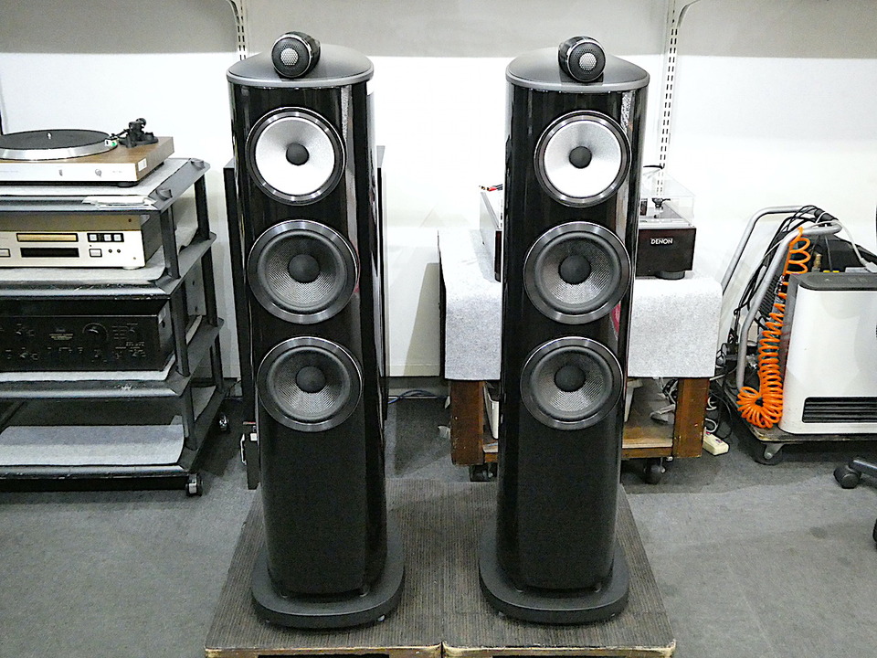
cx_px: 438
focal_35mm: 35
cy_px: 329
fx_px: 887
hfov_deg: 52.6
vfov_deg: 40.7
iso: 1600
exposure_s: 1/50
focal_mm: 6.3
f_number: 3.7
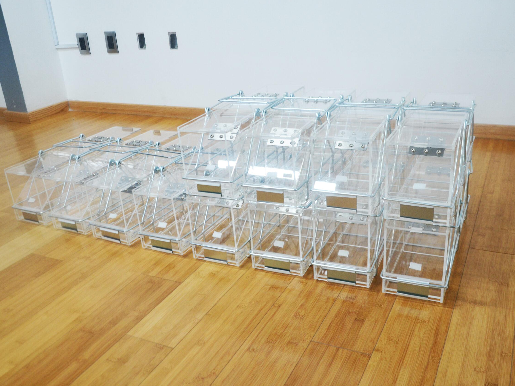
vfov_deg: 41.2
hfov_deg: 53.2
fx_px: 514
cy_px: 192
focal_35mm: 35
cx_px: 274
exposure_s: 1/60
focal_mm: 21
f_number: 4
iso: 400
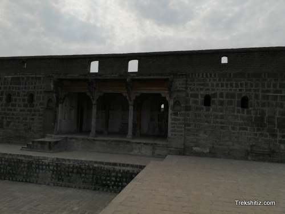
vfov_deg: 53.1
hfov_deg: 67.3
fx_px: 214
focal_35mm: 26
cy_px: 107
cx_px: 142
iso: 50
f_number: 2.2
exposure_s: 1/1531
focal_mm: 3.81
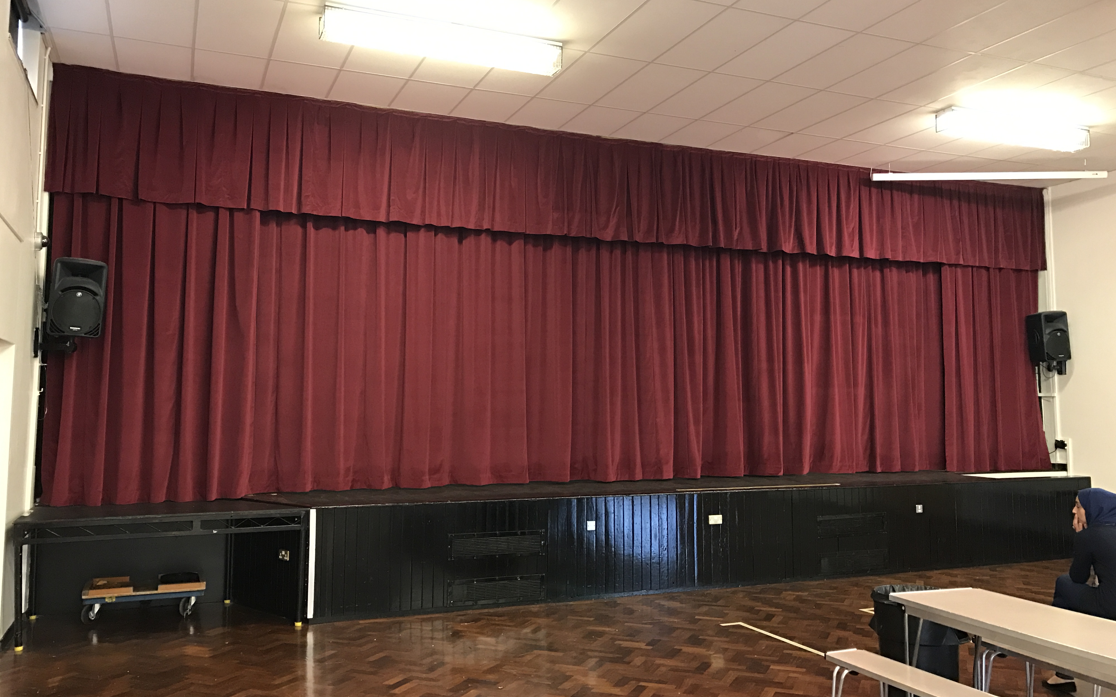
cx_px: 554
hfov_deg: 62.9
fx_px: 912
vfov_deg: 41.8
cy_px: 323
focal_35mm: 30
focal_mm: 3.99
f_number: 1.8
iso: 100
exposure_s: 1/17
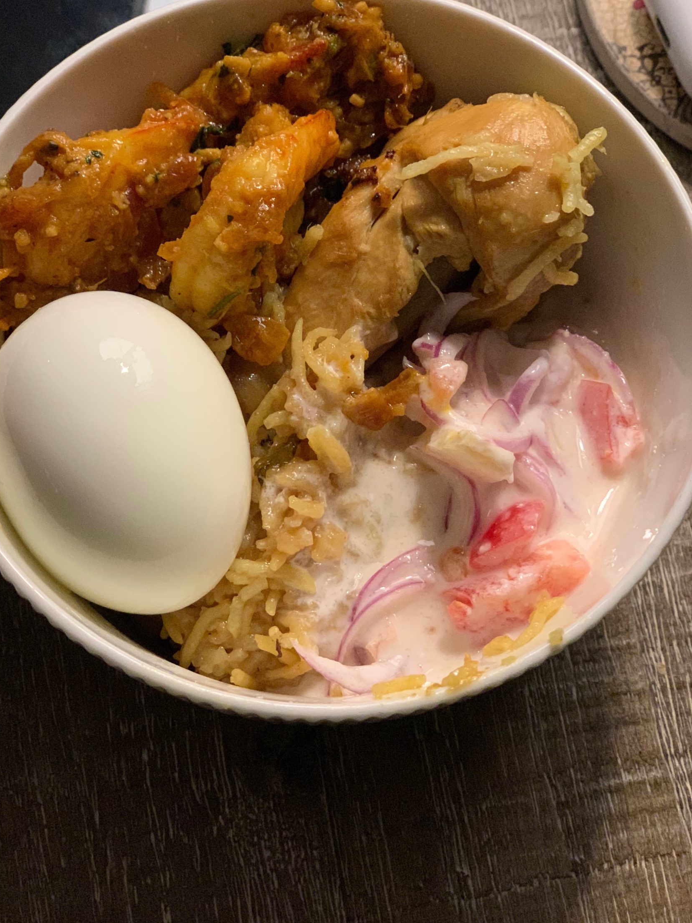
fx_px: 1599
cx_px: 320
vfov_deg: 32.2
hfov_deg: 24.4
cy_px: 465
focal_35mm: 60
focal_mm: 6
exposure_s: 1/60
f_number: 2.4
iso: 400
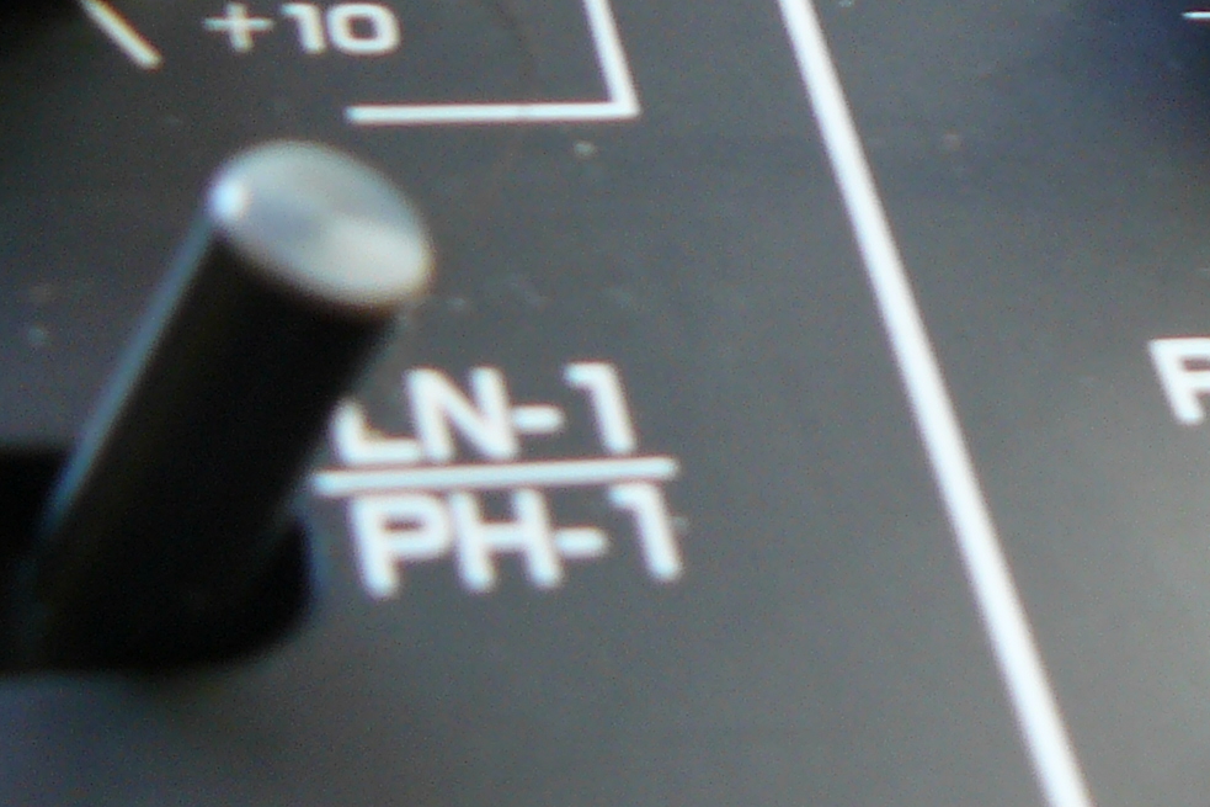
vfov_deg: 11.4
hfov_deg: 17.0
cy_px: -267
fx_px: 3932
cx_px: 1320
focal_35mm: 117
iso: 100
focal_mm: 6
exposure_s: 1/40
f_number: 2.8
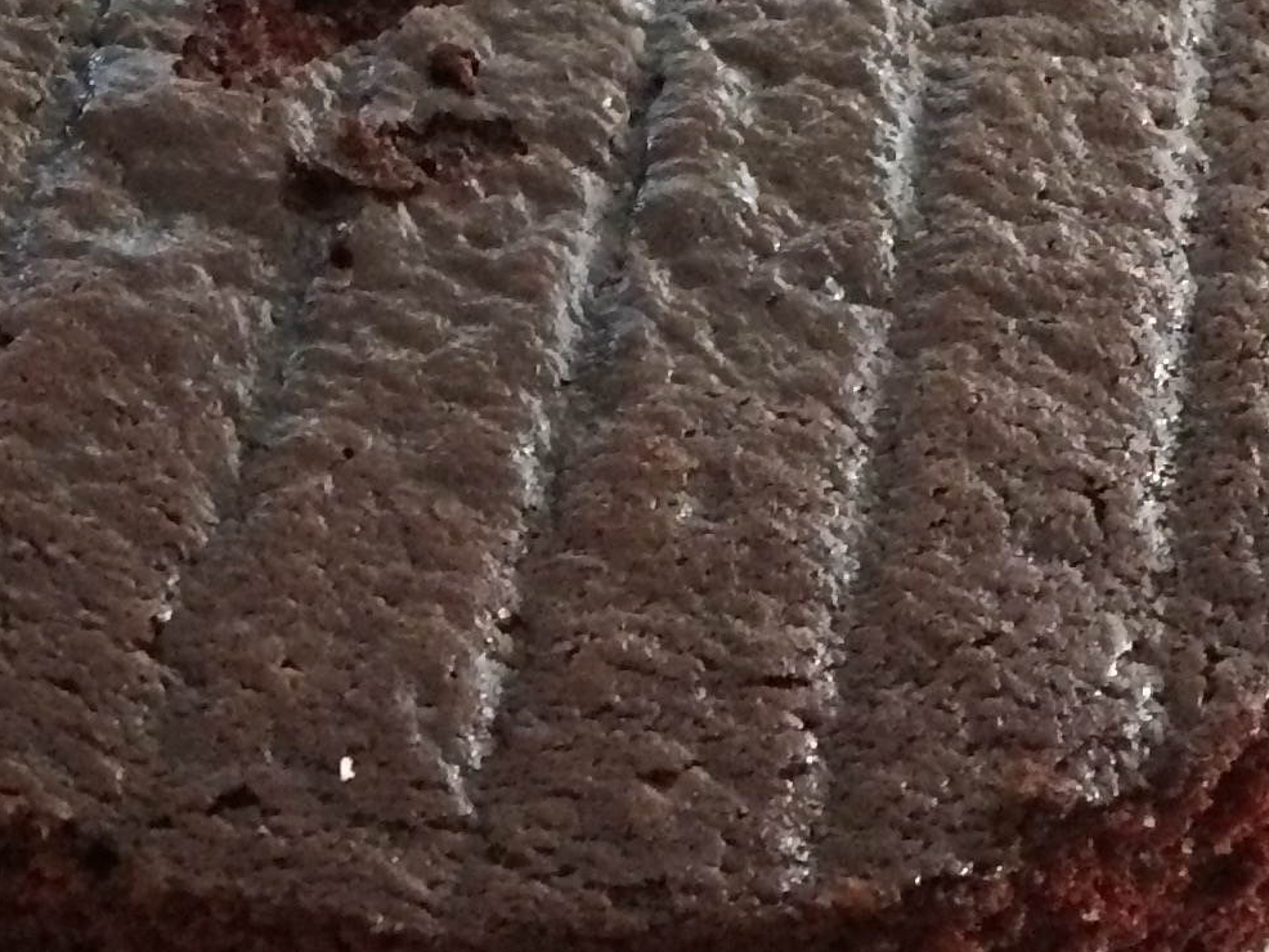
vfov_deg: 15.3
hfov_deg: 20.3
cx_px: 345
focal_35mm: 96
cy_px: 785
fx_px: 3520
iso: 320
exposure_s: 1/20
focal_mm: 4.15
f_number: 2.2
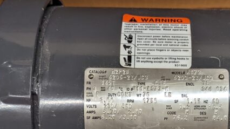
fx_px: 384
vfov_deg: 18.4
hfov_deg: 33.2
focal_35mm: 63
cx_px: 143
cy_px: 141
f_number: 1.85
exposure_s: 1/171
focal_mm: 6.81
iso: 564
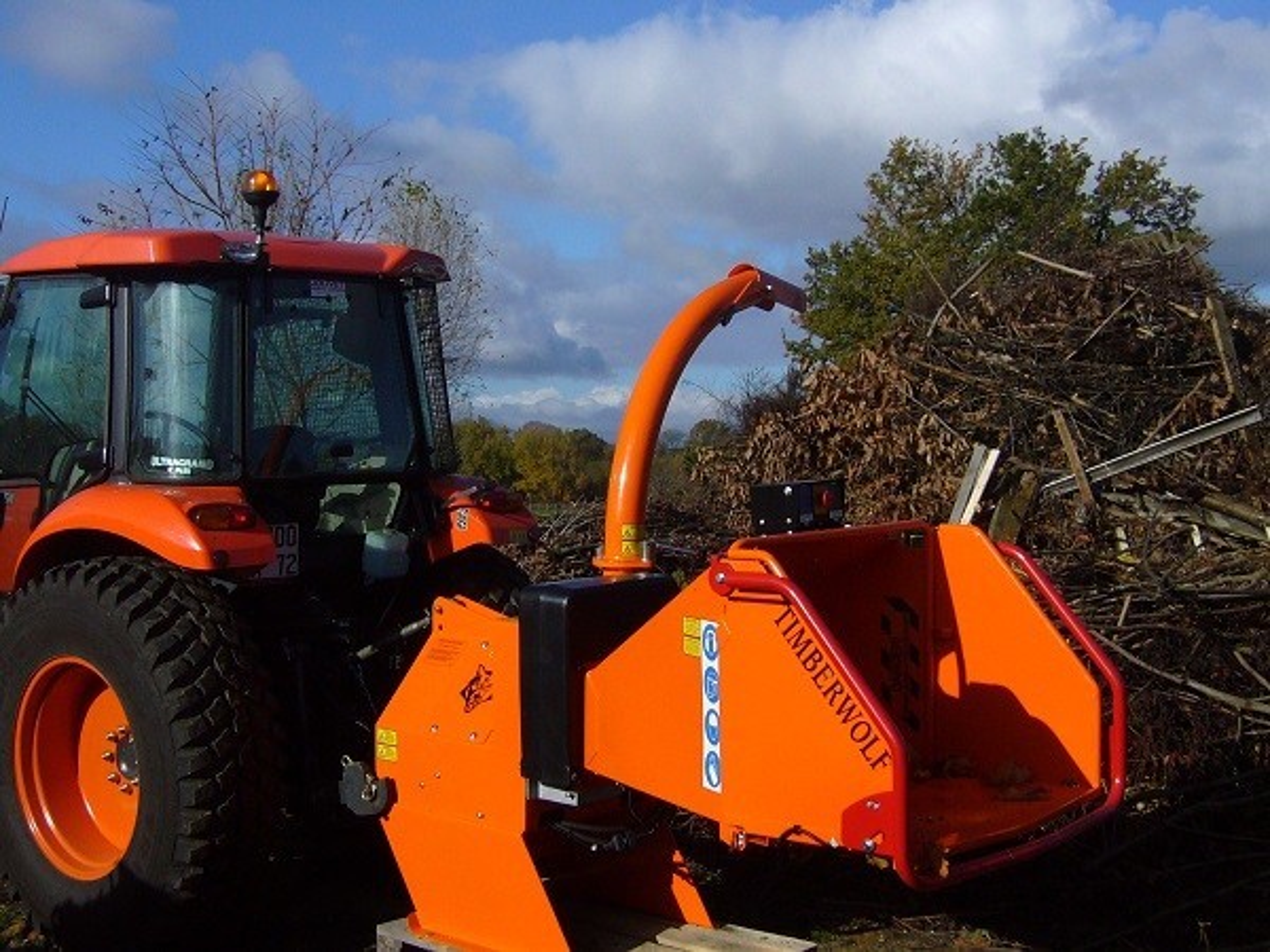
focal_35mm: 49
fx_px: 1798
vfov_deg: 29.7
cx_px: 635
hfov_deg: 38.9
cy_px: 476
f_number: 5.7
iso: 100
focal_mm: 6
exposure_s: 1/1000
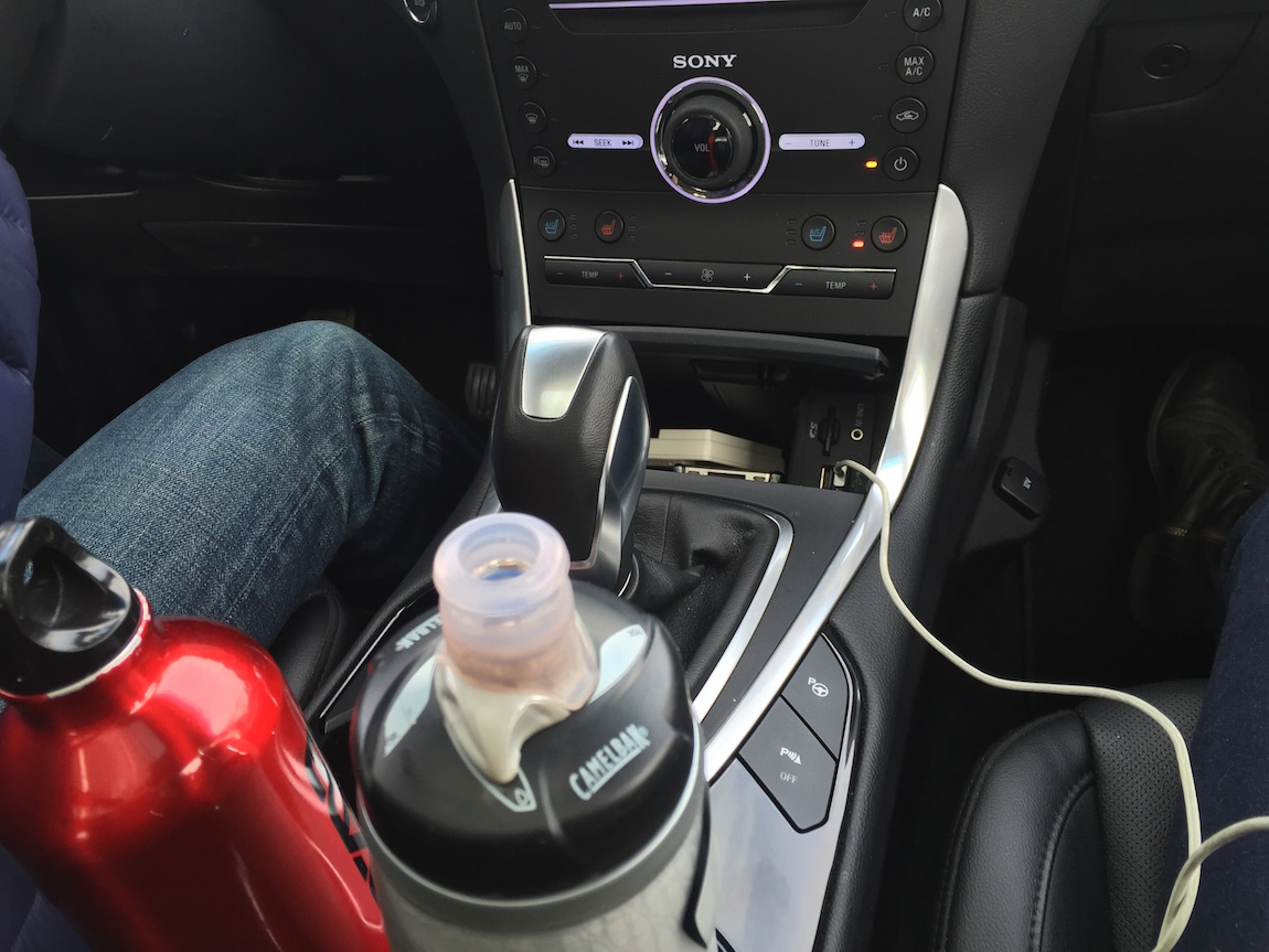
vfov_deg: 48.2
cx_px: 634
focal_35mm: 29
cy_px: 476
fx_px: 1063
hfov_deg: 61.6
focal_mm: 4.15
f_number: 2.2
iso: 32
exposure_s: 1/60
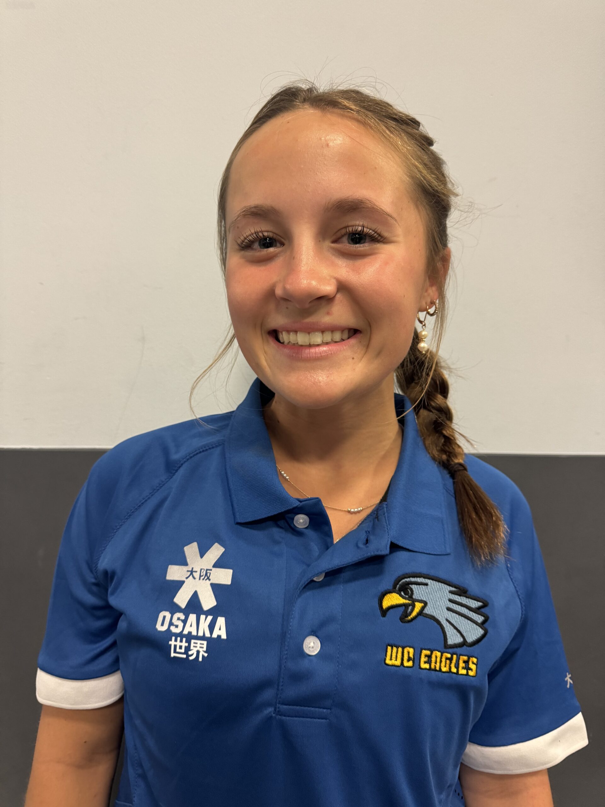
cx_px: 302
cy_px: 404
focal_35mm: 24
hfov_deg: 56.8
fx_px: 559
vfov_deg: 71.6
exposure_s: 1/60
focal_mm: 6.86
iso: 400
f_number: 1.78
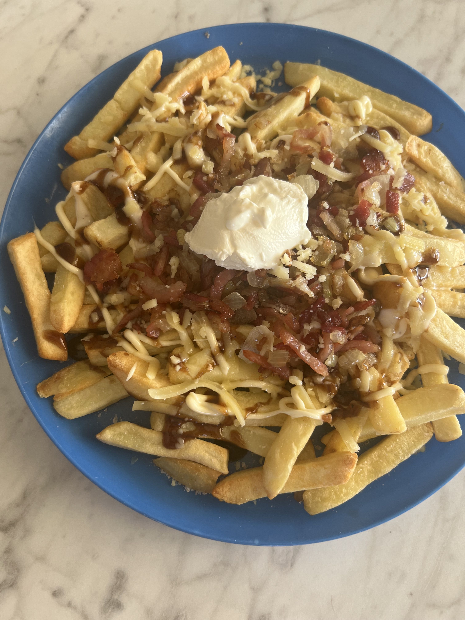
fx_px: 466
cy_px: 310
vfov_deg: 67.3
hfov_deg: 53.1
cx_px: 232
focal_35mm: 26
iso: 80
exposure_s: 1/121
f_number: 1.5
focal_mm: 5.7
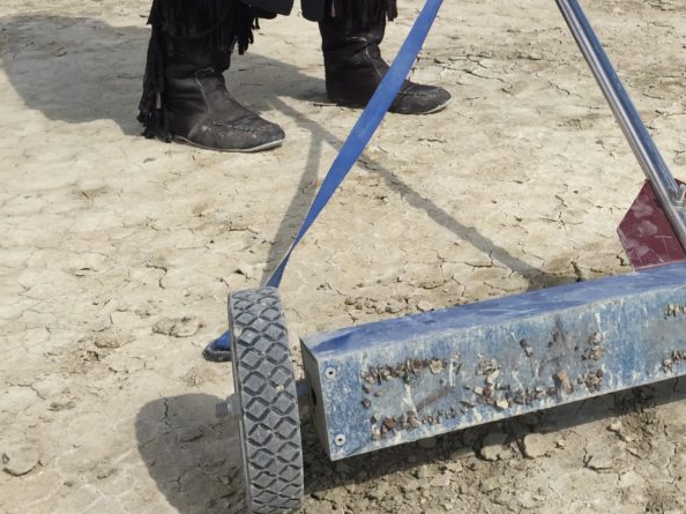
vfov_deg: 29.0
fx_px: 990
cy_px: 211
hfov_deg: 36.4
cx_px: 584
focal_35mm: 50
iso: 32
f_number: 2.2
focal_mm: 4.15
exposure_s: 1/3300
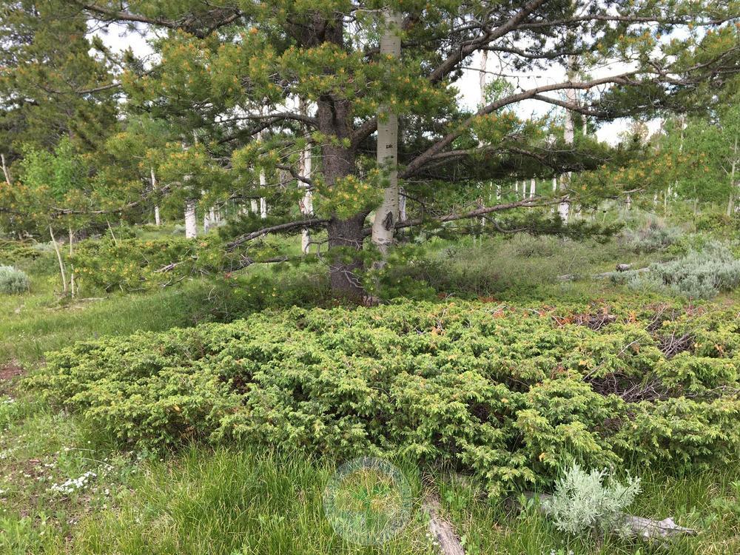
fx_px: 620
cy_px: 278
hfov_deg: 61.7
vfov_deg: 48.2
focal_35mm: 29
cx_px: 370
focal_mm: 4.15
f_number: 2.2
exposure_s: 1/232
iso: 25
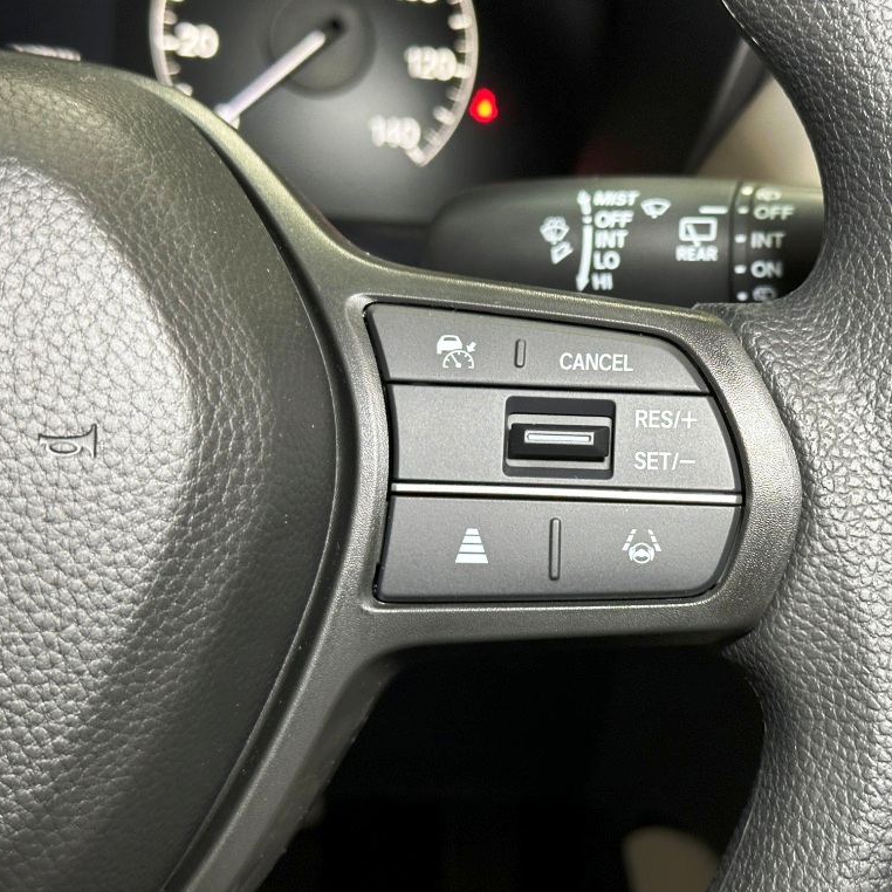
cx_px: 567
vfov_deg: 30.0
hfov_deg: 29.9
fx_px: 1662
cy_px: 448
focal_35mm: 57
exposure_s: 1/40
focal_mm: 6.86
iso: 320
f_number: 1.78
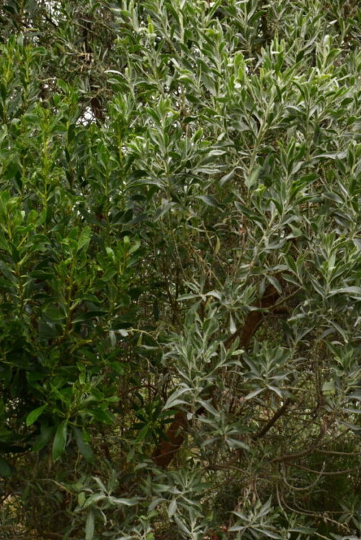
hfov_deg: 27.9
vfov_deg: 41.1
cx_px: 115
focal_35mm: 48
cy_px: 254
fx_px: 721
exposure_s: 1/125
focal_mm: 34
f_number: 20
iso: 2000
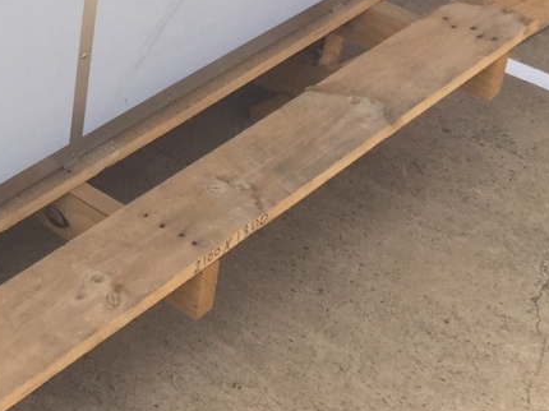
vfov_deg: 15.7
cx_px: -147
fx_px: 1427
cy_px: -102
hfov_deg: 20.1
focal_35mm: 90
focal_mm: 4.15
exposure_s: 1/942
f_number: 2.2
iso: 32
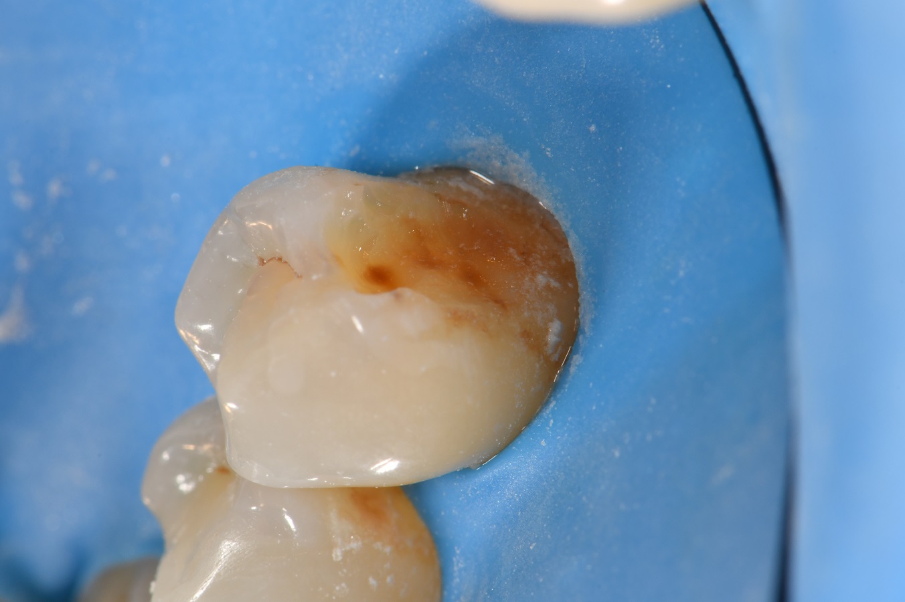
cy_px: 301
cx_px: 452
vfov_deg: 8.7
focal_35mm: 157
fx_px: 3945
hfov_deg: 13.1
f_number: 32
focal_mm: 105
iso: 200
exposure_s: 1/200
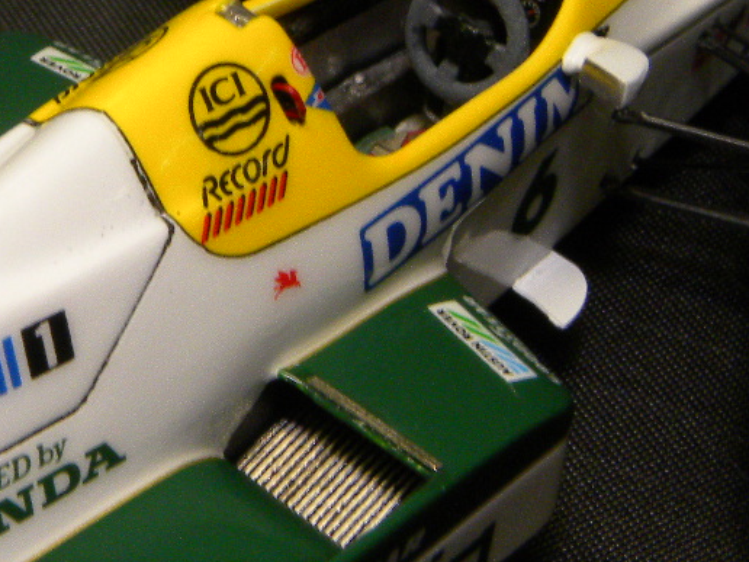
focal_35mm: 129
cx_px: 100
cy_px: 362
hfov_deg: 15.1
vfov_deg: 11.5
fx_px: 2791
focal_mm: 9.2
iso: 179
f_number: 8
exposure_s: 1/30
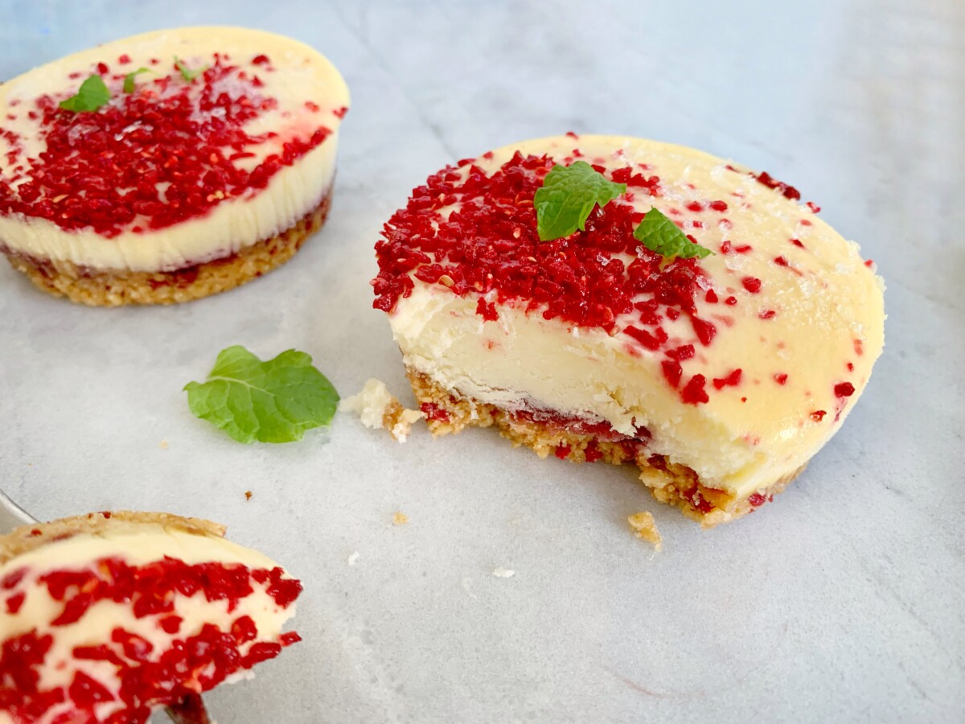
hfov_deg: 67.3
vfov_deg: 53.1
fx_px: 725
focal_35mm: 26
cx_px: 482
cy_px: 362
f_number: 1.8
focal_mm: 4.25
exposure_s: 1/72
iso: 100
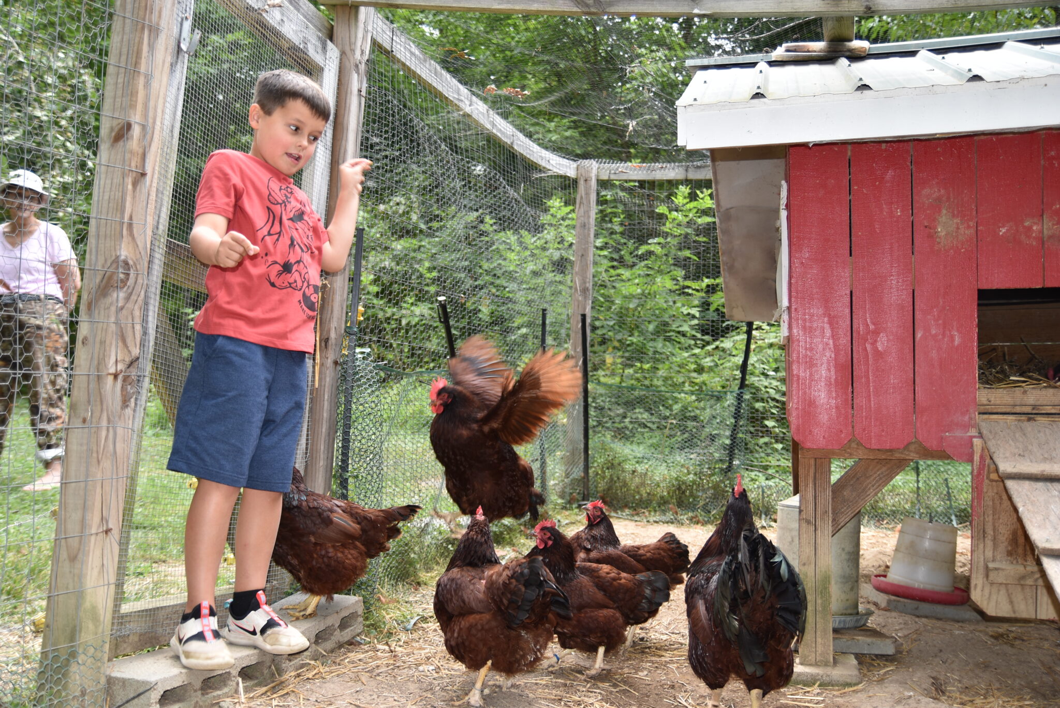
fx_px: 972
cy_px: 354
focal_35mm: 33
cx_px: 530
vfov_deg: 40.0
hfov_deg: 57.2
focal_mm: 22
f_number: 3.2
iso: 100
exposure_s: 1/200
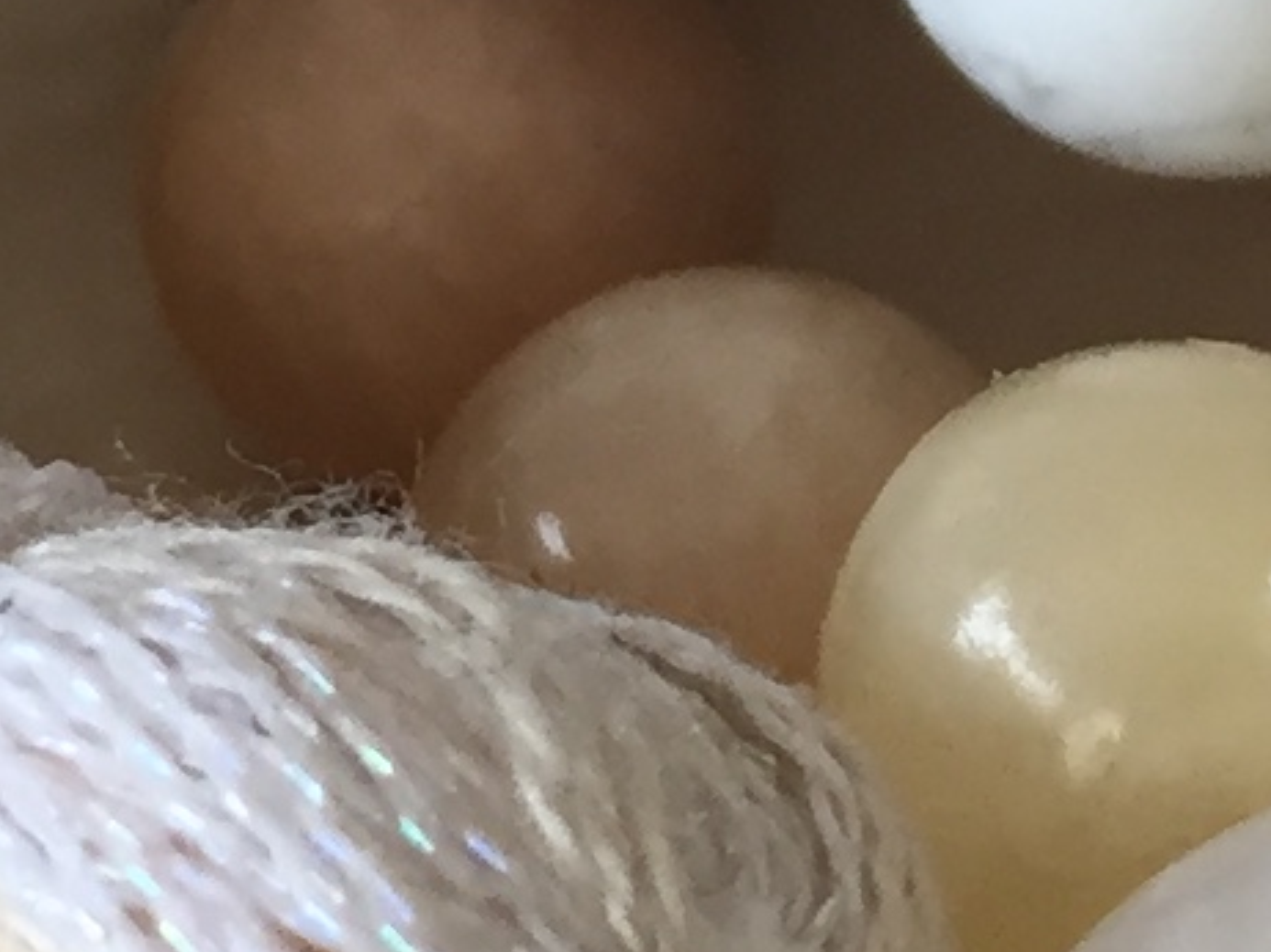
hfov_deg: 9.3
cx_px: 2019
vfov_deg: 7.2
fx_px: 7523
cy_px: -52
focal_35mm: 205
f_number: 2.2
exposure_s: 1/40
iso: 32
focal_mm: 4.15
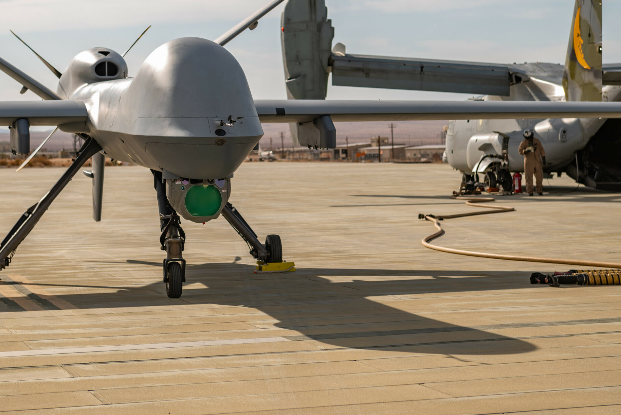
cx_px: 325
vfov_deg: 14.0
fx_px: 1691
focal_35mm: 98
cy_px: 137
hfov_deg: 20.8
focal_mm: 70
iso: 50
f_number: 4
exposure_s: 1/1000
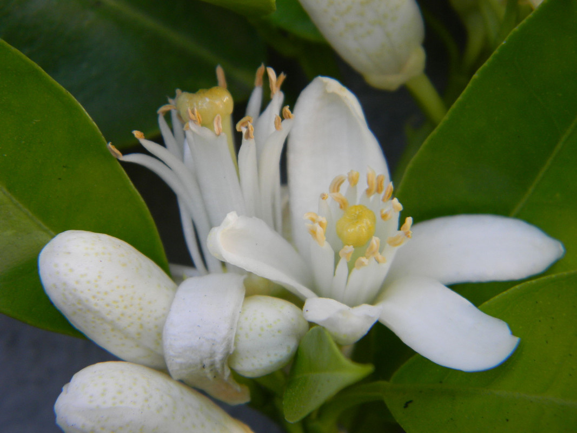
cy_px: 216
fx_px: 1383
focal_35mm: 83
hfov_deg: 23.6
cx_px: 288
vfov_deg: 17.8
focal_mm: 15.1
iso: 91
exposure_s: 1/30
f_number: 4.5
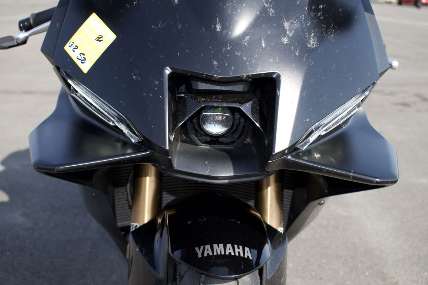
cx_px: 214
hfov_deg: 38.9
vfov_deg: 26.5
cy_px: 142
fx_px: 606
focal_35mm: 51
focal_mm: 34
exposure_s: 1/200
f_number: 6.3
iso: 100
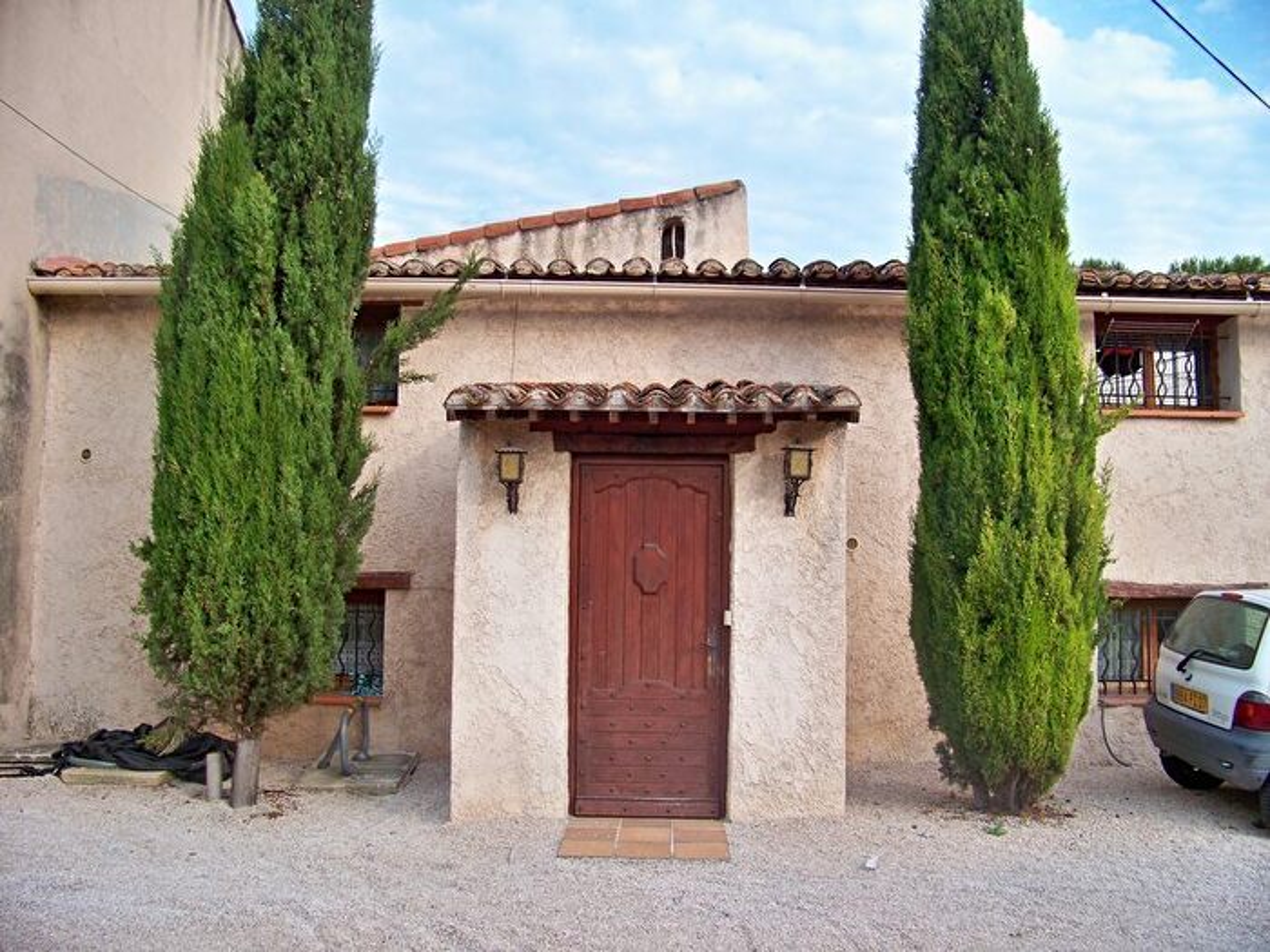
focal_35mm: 33
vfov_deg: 42.9
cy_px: 476
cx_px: 635
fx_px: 1211
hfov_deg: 55.4
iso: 64
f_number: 2.8
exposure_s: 1/320
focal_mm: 5.85
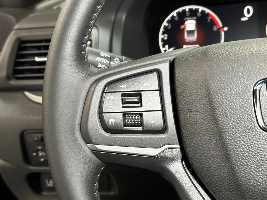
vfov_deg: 30.3
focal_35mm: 48
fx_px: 370
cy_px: 100
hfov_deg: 39.7
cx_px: 134
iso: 500
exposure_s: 1/30
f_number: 1.78
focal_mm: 6.86
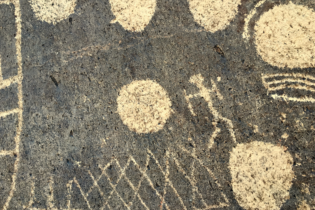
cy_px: 96
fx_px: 271
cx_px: 160
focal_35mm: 31
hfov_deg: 60.3
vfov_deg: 42.3
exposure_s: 1/60
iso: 25
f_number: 2.2
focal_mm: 4.15
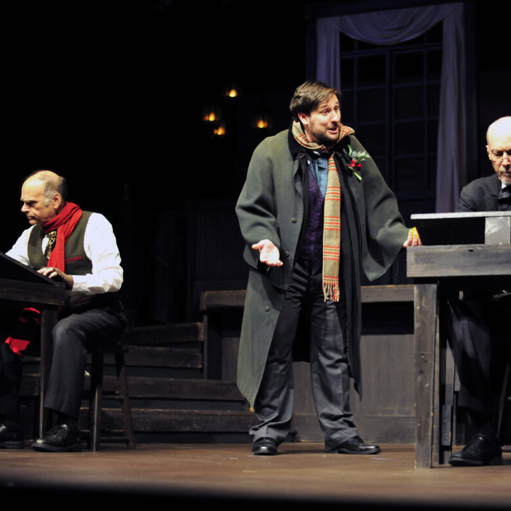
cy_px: 236
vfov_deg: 25.0
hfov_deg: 25.0
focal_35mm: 69
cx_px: 298
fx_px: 1152
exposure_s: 1/200
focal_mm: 50
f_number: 1.8
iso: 1600
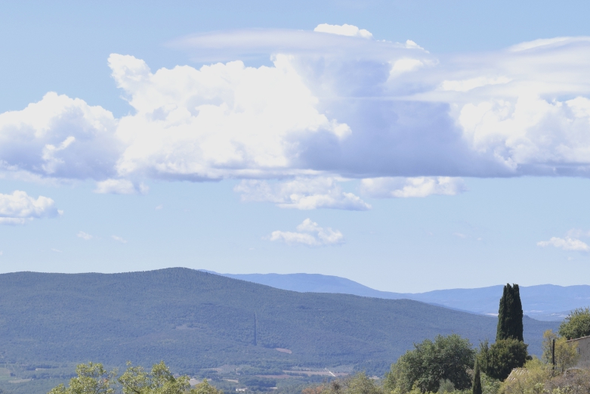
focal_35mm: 144
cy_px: 342
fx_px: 2360
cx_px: 470
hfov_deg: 14.2
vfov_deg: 9.5
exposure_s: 1/1000
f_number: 9
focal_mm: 50
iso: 400
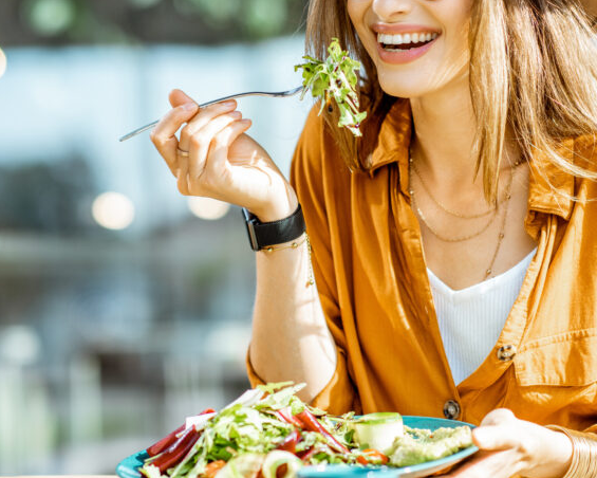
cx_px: 277
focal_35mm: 127
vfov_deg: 12.1
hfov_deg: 15.2
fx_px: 2244
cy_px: 180
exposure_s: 1/1250
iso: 200
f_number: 2.2
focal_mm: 85
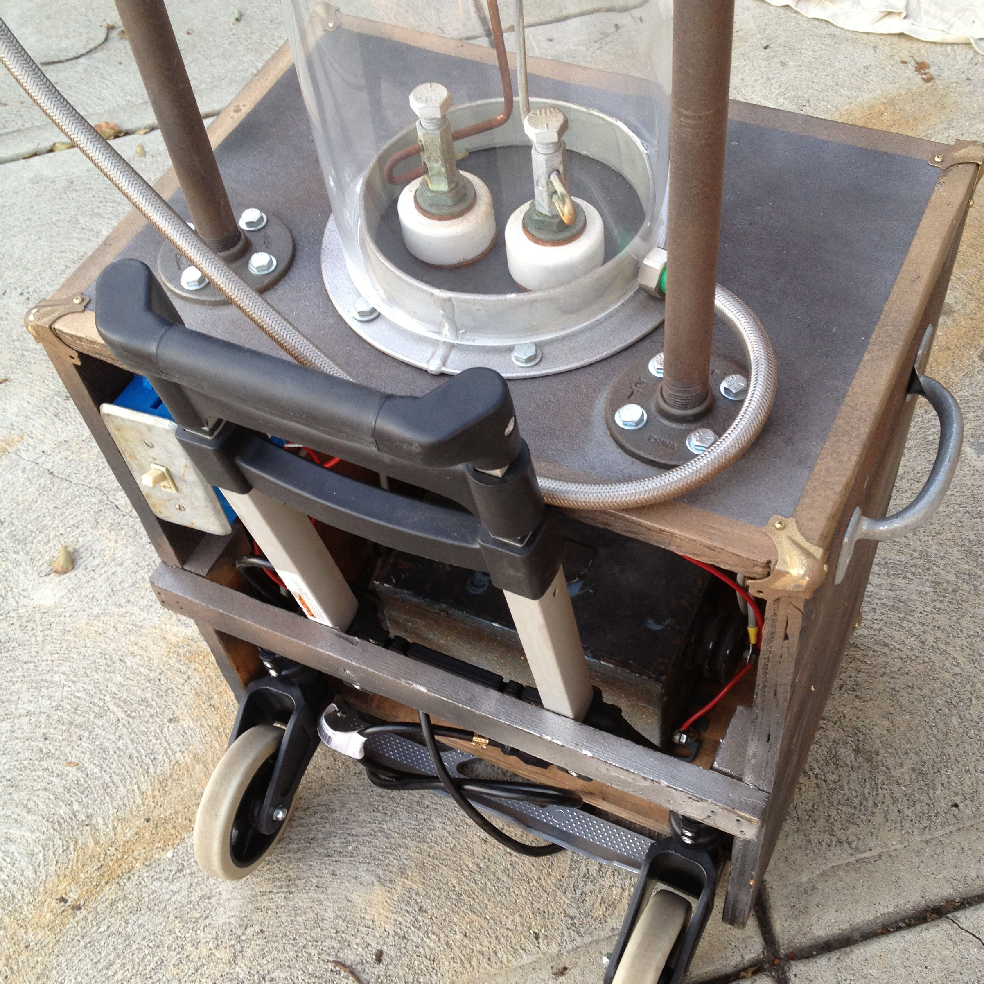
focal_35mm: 42
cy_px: 515
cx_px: 499
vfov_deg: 40.0
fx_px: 1351
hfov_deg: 40.0
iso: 50
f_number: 2.4
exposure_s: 1/30
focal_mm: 4.28
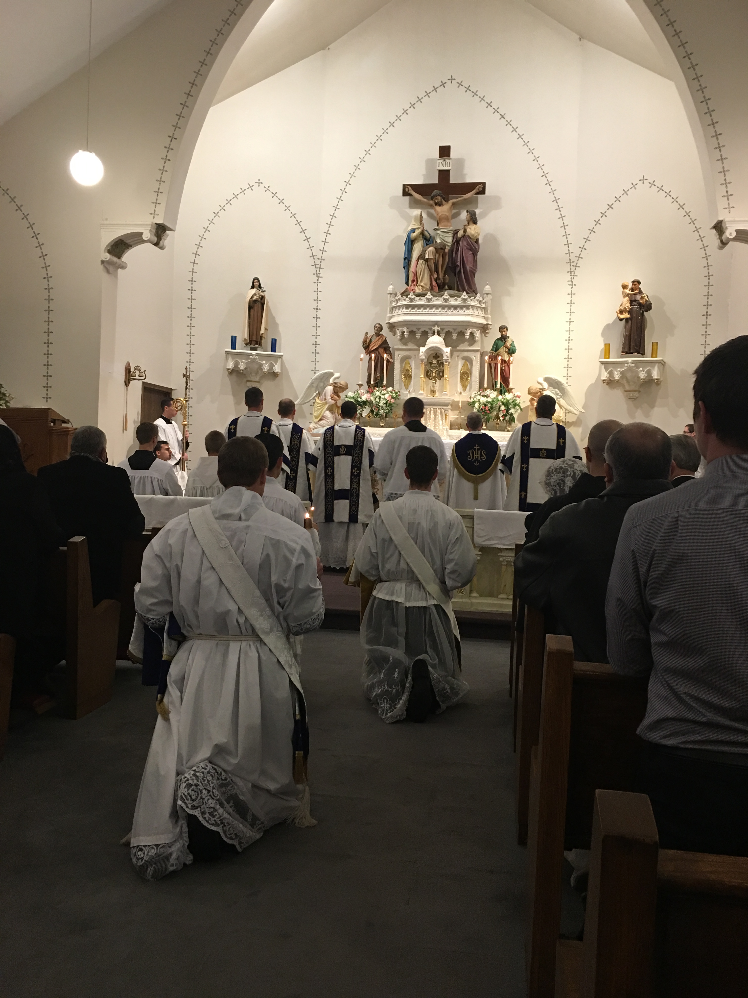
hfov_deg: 48.2
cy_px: 499
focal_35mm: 29
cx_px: 374
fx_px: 836
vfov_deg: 61.7
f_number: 2.2
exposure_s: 1/15
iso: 64
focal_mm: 4.15
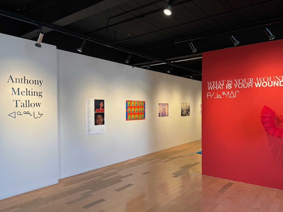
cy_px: 106
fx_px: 204
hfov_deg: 69.4
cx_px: 146
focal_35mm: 25
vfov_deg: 54.9
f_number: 1.78
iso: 125
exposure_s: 1/121
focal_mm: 6.86
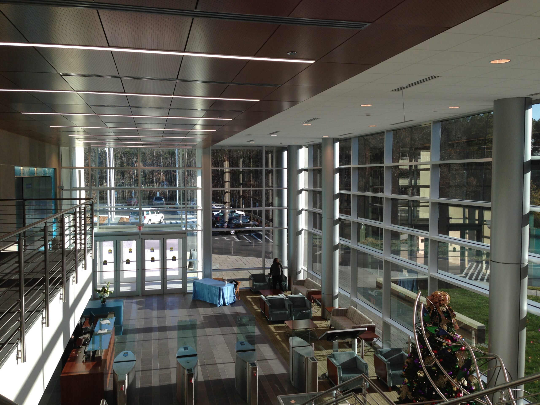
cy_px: 202
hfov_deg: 55.4
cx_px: 270
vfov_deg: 42.9
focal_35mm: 33
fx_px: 515
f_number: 2.4
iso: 50
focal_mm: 4.13
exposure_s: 1/153
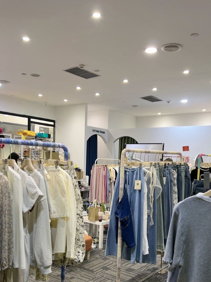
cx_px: 106
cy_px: 141
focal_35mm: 26
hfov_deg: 53.1
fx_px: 211
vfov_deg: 67.3
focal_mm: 5.7
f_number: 1.5
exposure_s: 1/50
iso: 100
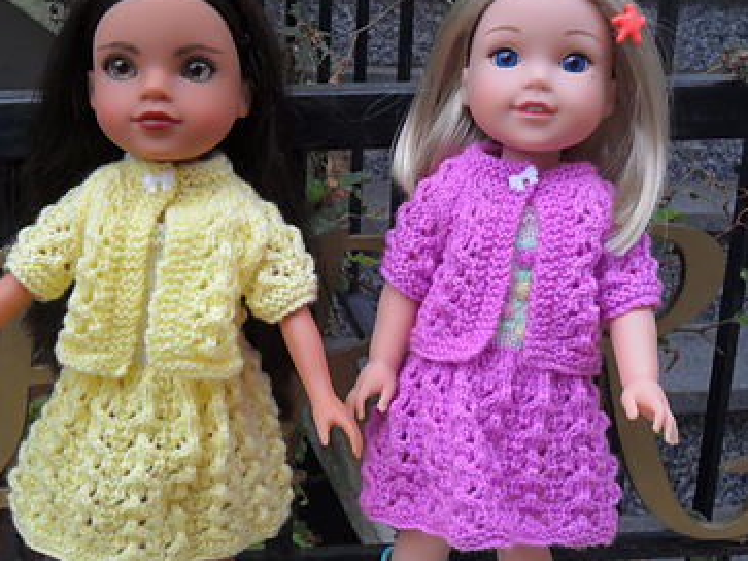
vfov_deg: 28.5
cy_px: 292
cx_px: 348
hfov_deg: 37.5
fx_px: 1102
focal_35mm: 51
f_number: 4
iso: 100
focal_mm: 6.6
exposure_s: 1/90
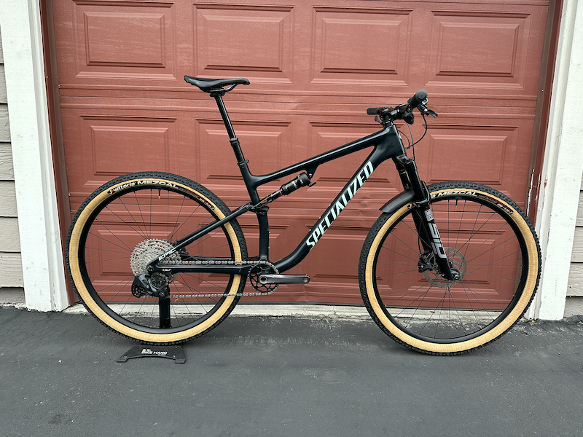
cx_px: 292
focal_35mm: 24
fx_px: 404
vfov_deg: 56.8
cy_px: 218
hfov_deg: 71.6
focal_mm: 6.86
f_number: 1.78
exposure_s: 1/121
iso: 200
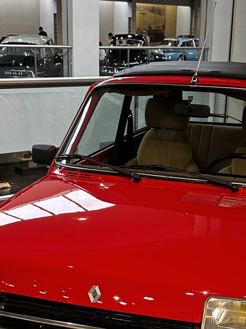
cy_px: 257
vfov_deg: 28.8
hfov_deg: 22.2
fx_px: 626
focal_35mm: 66
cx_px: 144
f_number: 1.78
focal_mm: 6.86
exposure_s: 1/120
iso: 160
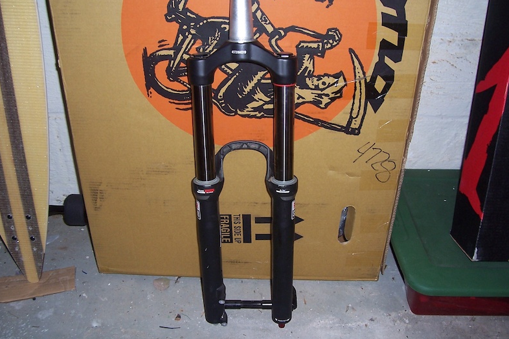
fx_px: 509
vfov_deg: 36.9
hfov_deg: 53.1
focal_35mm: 36
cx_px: 257
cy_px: 179
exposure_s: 1/60
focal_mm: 5.6
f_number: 2.7
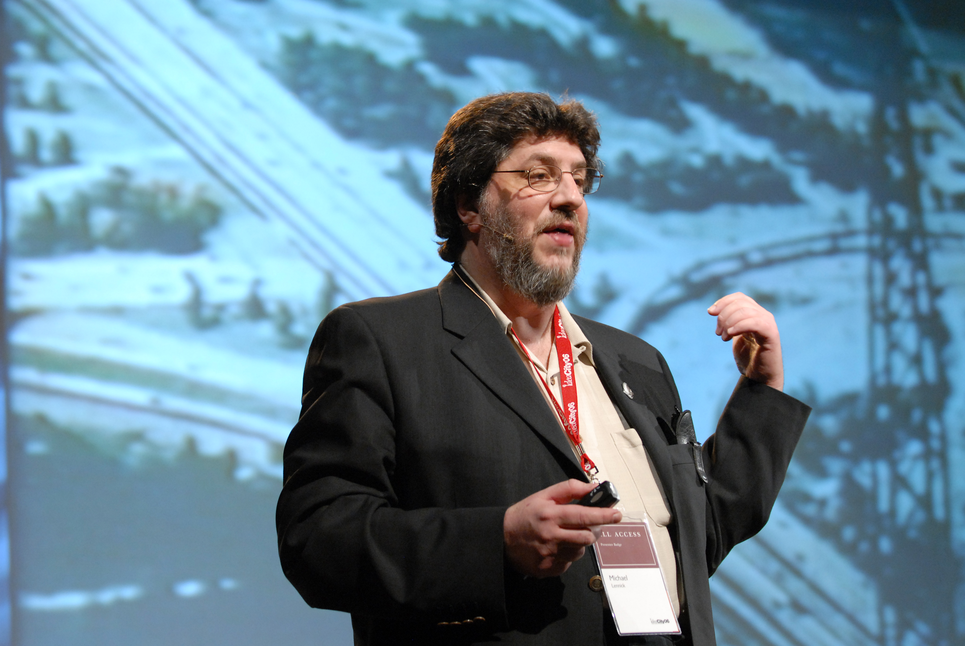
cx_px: 480
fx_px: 2845
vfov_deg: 13.0
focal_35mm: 106
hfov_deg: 19.3
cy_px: 325
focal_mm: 70
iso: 800
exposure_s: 1/50
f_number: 3.5
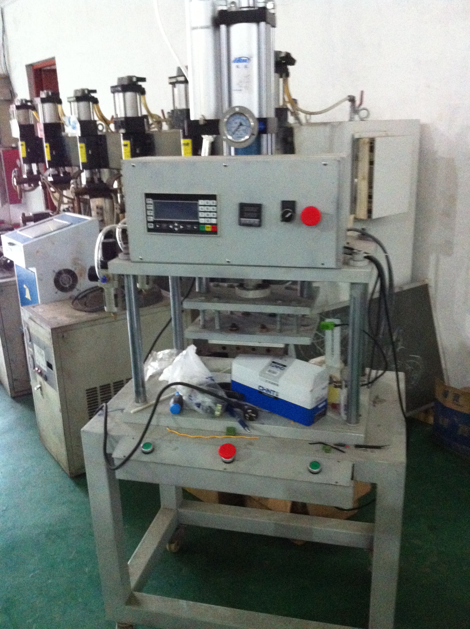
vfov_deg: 52.7
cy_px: 314
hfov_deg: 40.6
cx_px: 235
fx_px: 635
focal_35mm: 35
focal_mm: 3.85
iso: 800
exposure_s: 1/15
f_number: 2.8
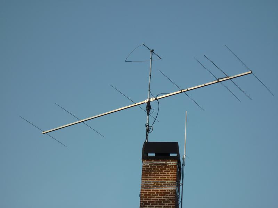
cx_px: 139
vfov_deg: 16.1
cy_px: 104
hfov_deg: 21.3
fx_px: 739
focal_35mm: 92
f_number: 5.7
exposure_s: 1/125
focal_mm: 16.3
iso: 80
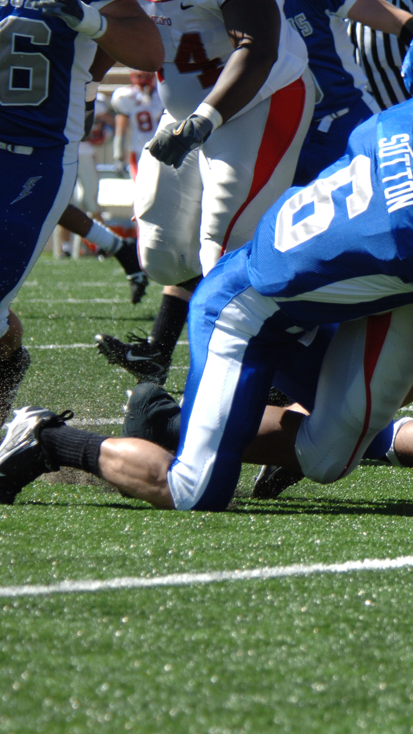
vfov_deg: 6.0
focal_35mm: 361
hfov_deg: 3.4
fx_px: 7028
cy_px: 326
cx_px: 605
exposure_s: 1/1000
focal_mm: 130
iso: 250
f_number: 5
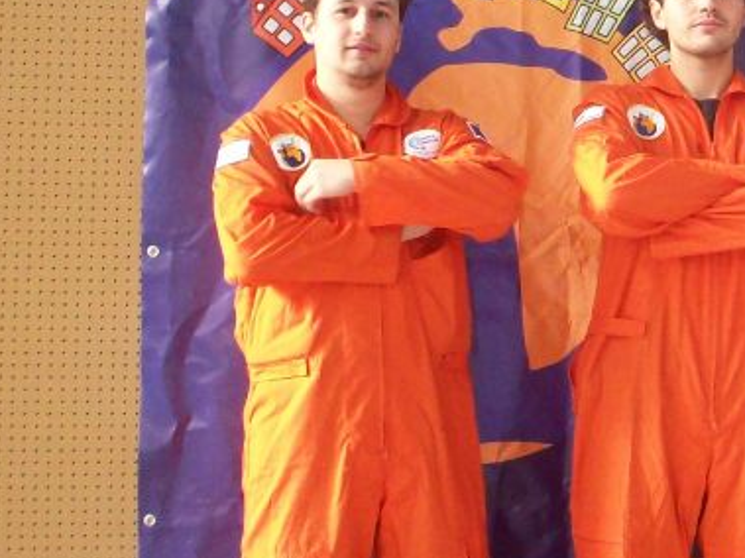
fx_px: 2152
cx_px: 920
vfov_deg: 14.7
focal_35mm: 100
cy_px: 100
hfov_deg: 18.5
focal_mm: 6.2
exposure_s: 1/64
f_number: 2.8
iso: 160
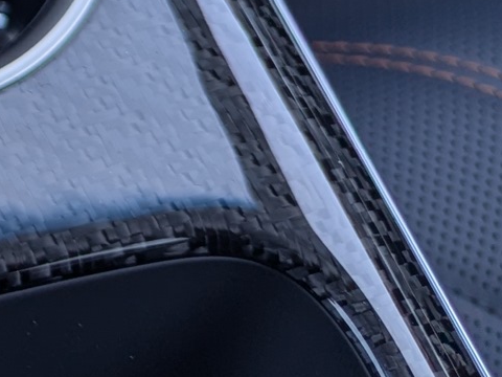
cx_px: -680
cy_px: -355
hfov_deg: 12.4
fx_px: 1856
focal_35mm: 128
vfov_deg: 10.7
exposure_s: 1/205
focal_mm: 6.81
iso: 65
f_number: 1.85
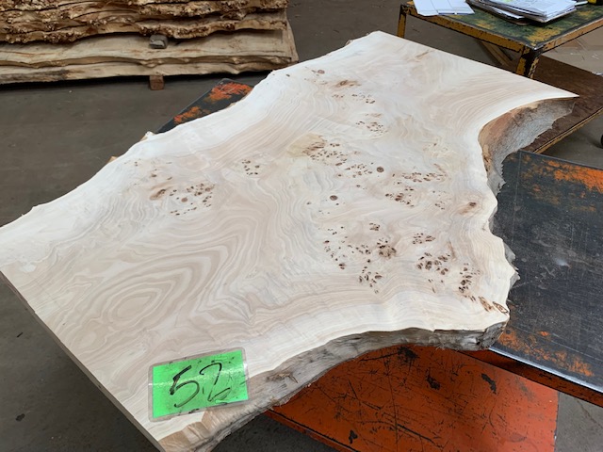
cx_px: 302
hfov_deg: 67.3
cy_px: 226
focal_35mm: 26
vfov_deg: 53.1
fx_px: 453
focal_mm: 4.25
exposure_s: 1/120
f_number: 1.8
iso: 100
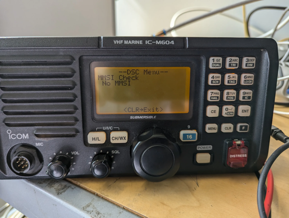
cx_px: 144
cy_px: 109
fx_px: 201
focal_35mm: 24
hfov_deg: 71.5
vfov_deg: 56.9
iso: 46
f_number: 1.85
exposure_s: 1/484
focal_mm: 6.81
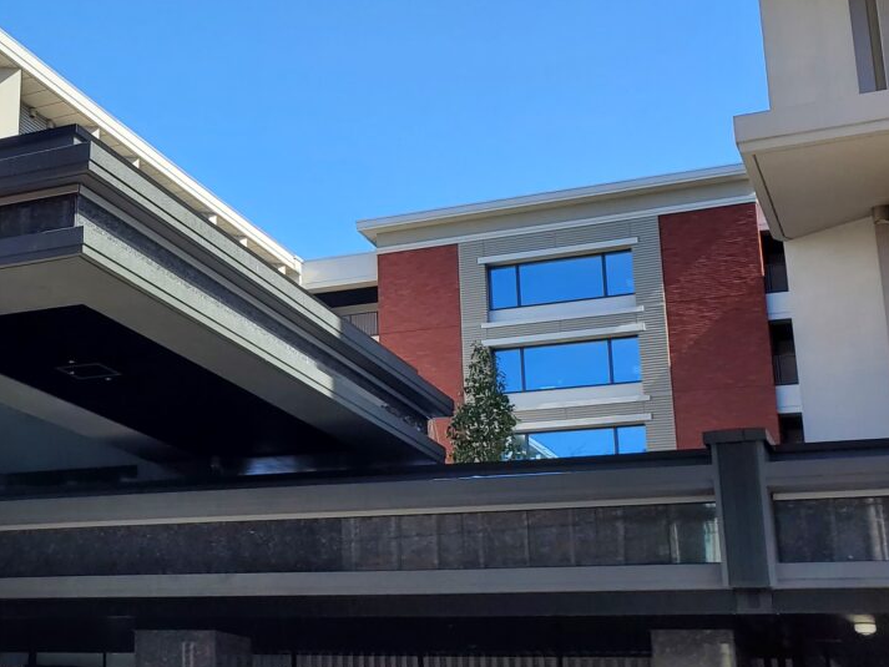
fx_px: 1438
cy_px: 315
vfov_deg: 26.1
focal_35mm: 56
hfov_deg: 31.9
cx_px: 17
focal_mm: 4.3
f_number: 2.4
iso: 50
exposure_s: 1/934
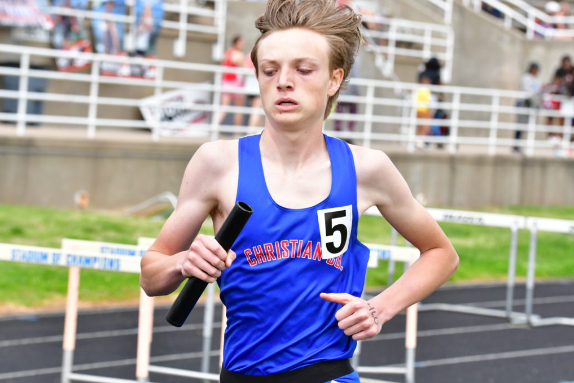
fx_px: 2407
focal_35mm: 151
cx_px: 288
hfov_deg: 13.6
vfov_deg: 9.1
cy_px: 191
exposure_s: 1/4000
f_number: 6.3
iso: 1600
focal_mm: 100
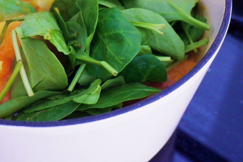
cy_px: 21
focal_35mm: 76
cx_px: 39
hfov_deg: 26.0
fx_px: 513
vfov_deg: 17.7
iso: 5000
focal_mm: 28
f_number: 4.5
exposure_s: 1/18
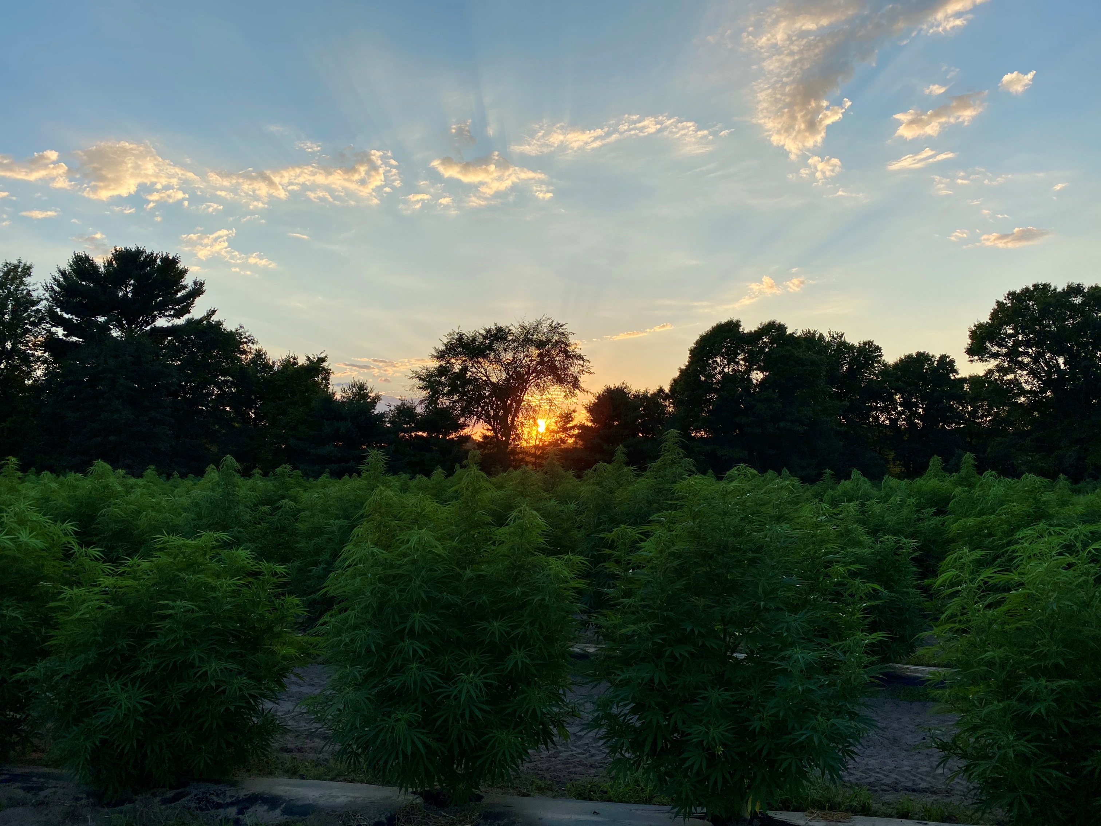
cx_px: 550
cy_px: 413
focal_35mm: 26
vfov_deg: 53.1
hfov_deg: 67.3
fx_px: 827
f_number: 1.8
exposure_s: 1/1232
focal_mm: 4.25
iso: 32
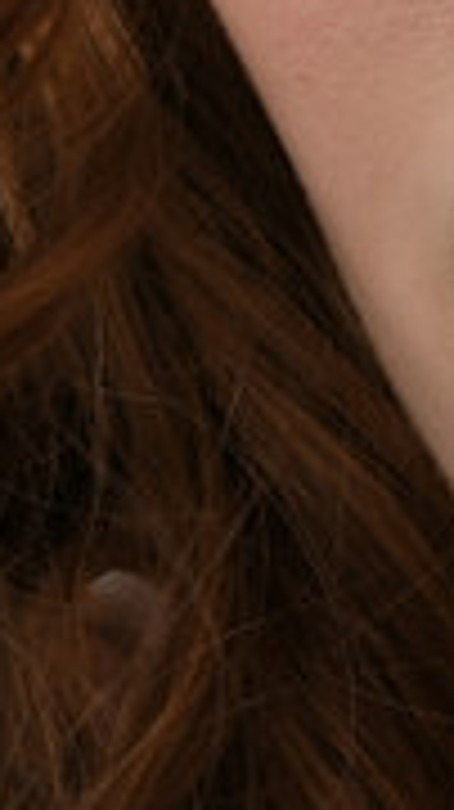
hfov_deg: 1.2
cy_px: -43
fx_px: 21099
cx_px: 989
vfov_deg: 2.2
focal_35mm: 984
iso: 200
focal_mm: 130
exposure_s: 1/250
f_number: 8
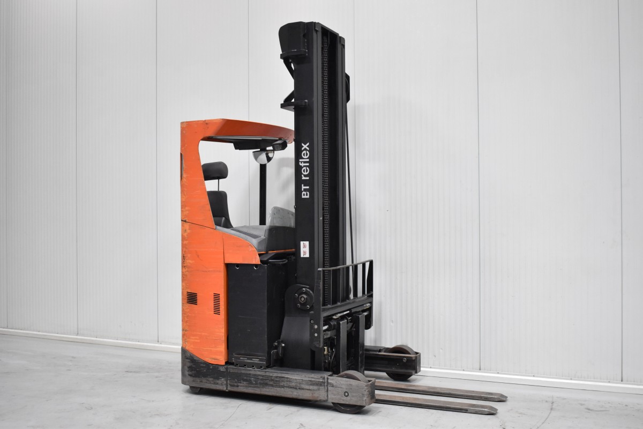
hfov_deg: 49.6
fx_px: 697
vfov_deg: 34.2
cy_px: 214
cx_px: 322
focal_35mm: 39
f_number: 4.5
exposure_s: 1/80
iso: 1600
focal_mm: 26
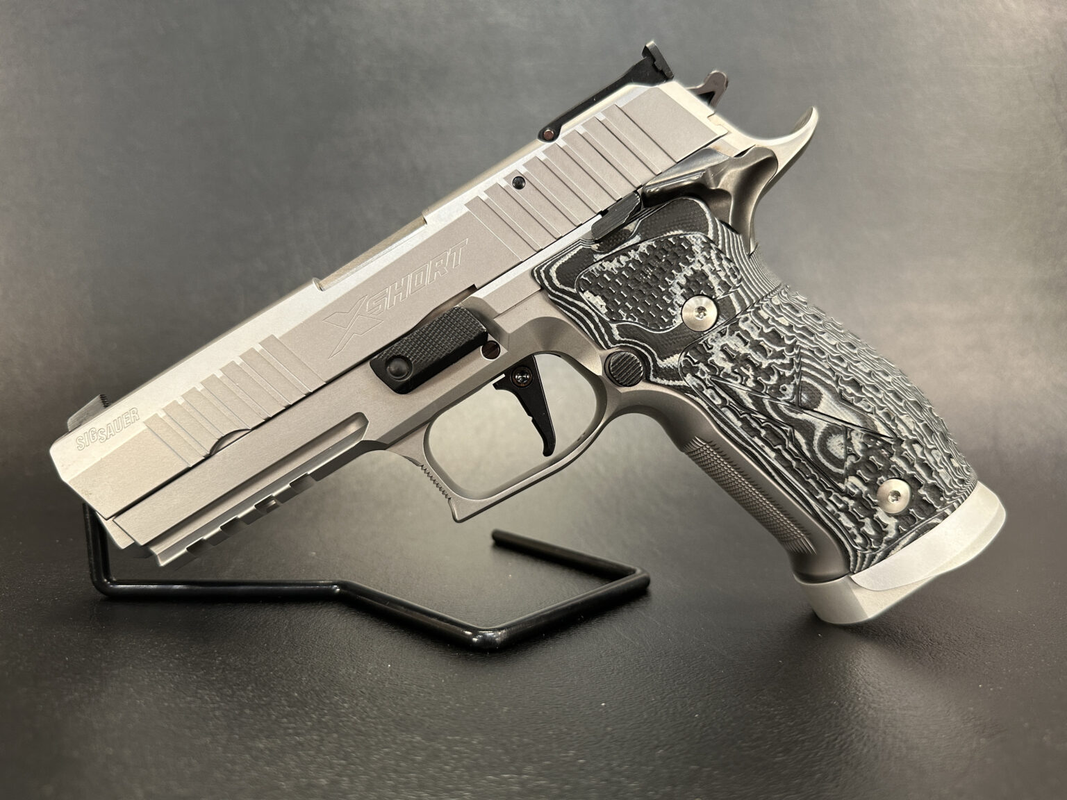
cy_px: 400
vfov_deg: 56.8
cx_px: 534
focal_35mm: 24
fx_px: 740
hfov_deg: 71.6
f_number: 1.78
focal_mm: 6.86
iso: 200
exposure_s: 1/60
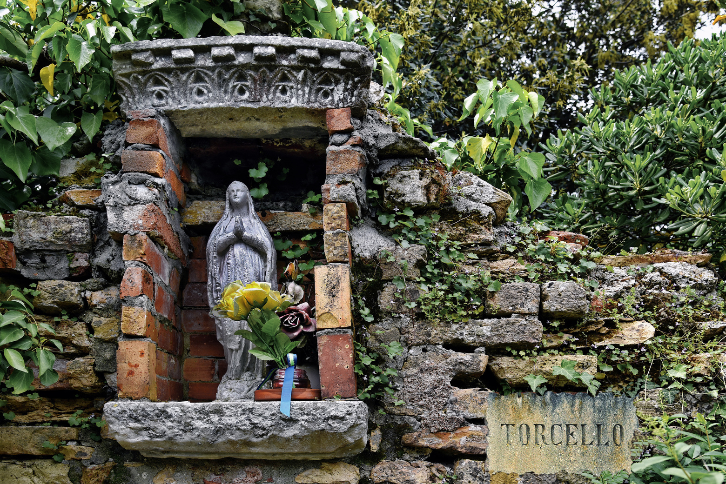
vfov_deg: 46.4
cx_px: 371
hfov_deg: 65.5
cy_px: 247
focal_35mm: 28
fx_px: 565
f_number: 6.3
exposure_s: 1/160
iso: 100
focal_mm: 27
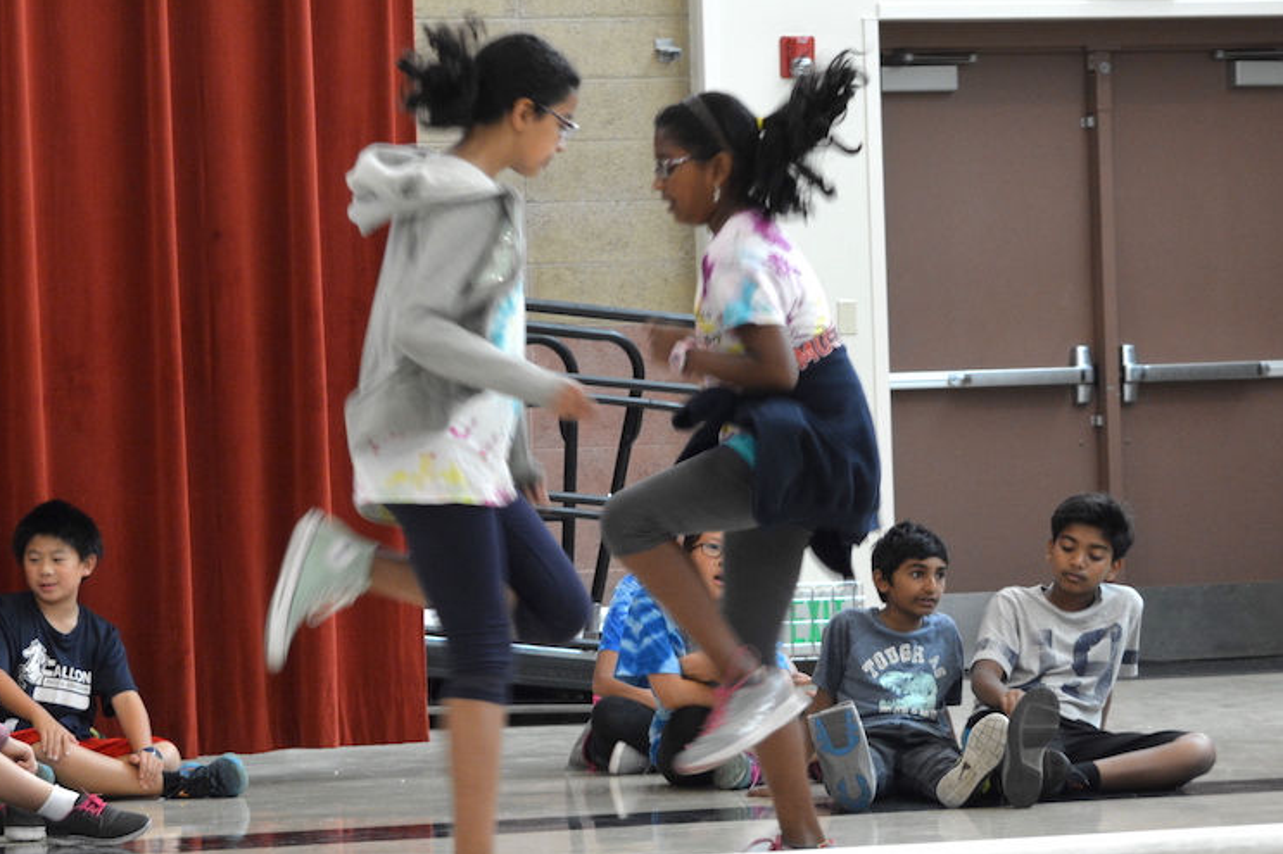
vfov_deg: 6.7
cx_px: 523
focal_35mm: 206
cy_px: 524
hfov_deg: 10.0
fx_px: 7340
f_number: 4.5
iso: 640
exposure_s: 1/60
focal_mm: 68
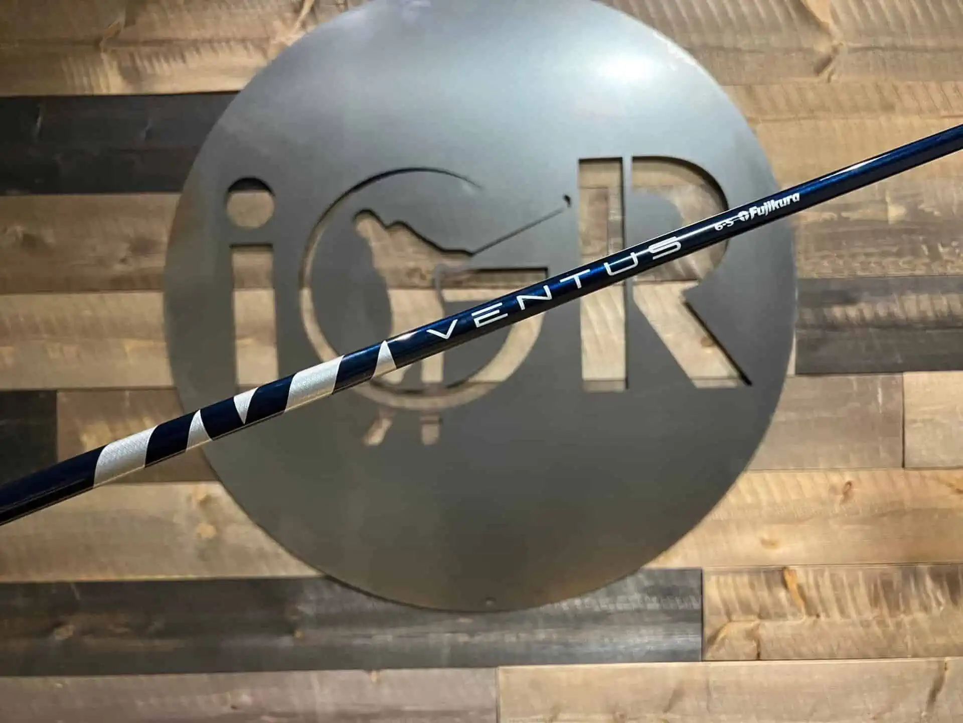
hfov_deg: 67.3
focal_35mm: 26
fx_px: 723
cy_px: 362
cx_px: 482
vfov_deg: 53.1
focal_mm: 5.7
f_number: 1.5
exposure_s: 1/60
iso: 320
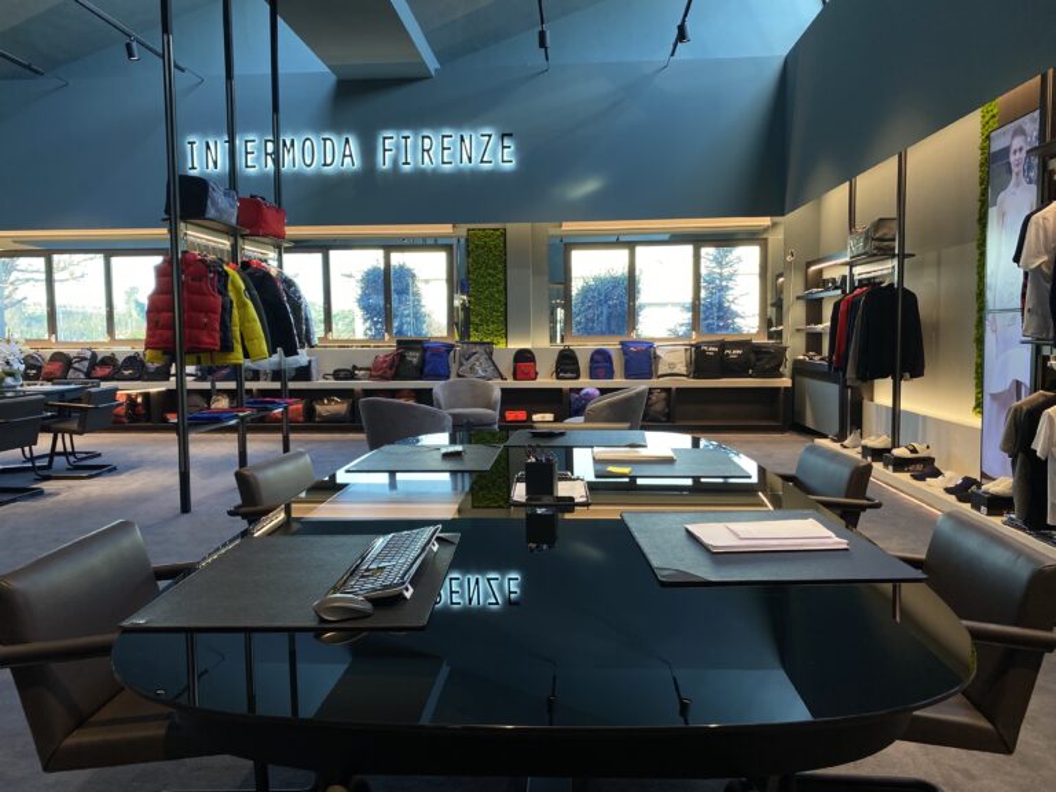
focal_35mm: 26
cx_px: 528
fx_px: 793
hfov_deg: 67.3
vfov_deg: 53.1
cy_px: 396
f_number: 1.8
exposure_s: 1/100
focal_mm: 4.25
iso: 64
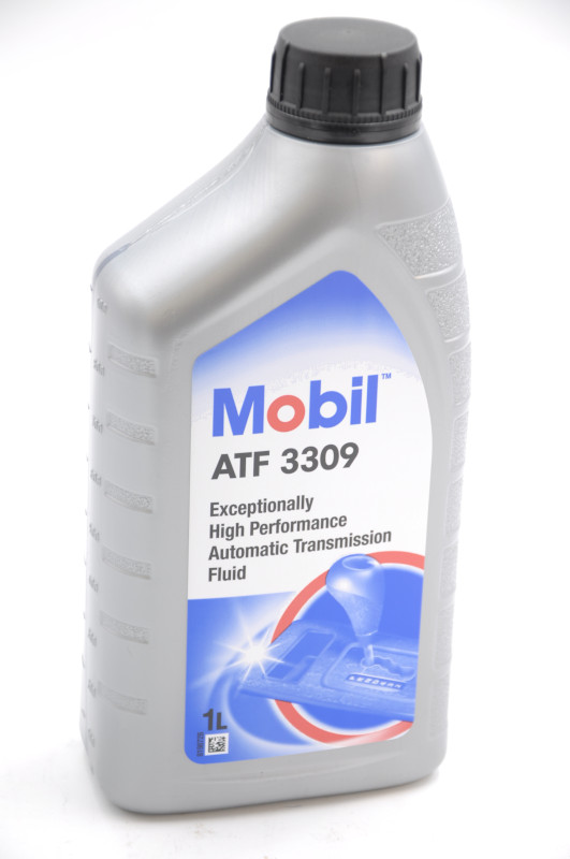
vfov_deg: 20.6
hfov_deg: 13.8
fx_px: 2358
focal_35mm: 99
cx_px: 285
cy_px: 430
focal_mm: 66
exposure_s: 1/30
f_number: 5.3
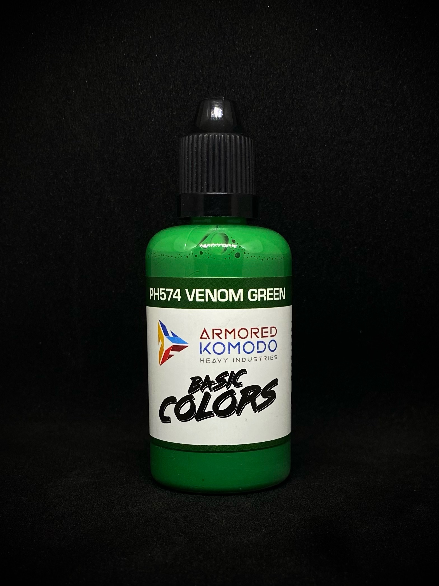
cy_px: 293
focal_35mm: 26
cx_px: 220
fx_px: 440
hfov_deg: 53.1
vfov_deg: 67.3
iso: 80
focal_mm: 4.25
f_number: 1.8
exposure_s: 1/121
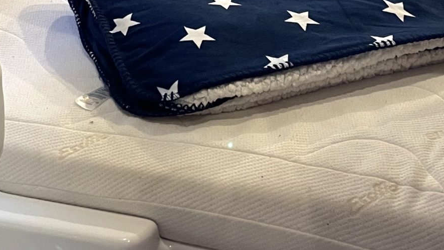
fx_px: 965
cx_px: 202
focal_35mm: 82
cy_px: -159
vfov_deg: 13.6
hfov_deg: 25.9
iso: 160
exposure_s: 1/60
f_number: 1.6
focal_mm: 4.2
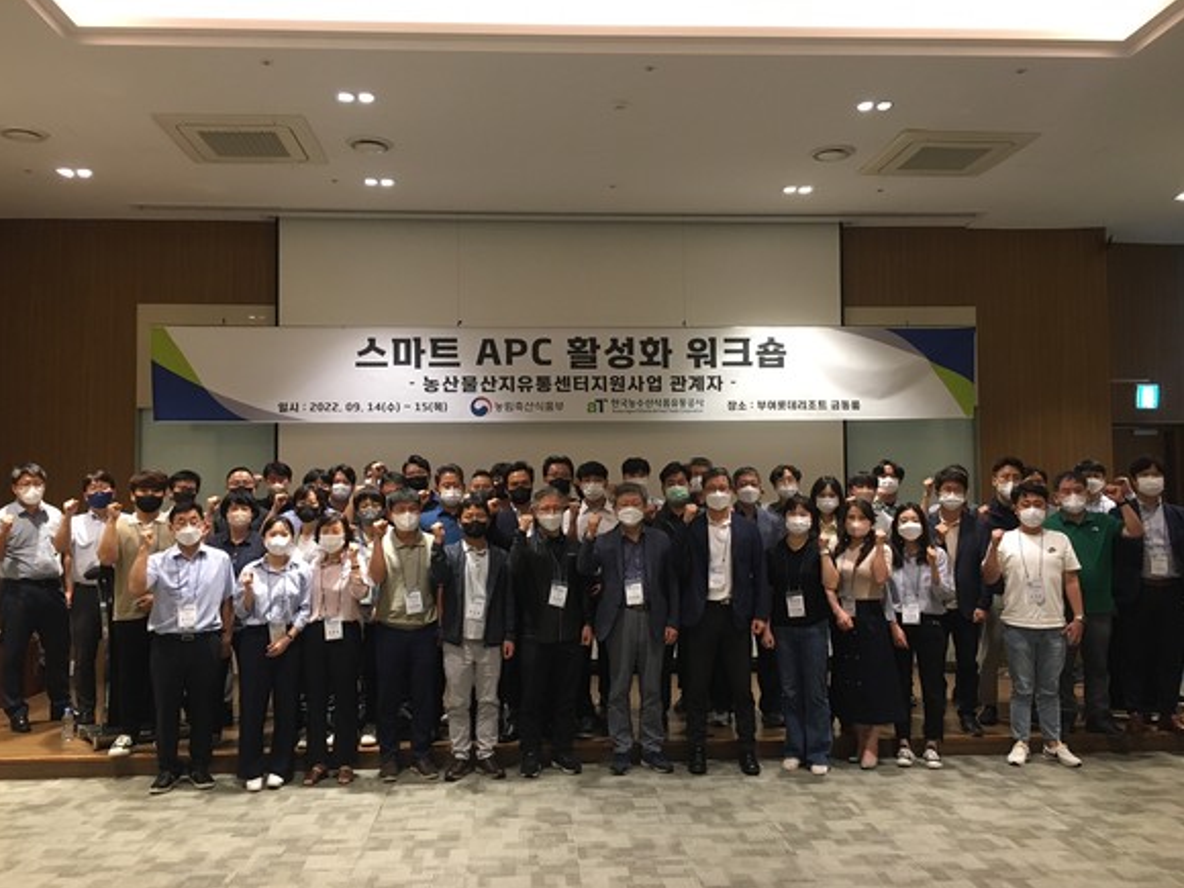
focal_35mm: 30
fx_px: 1026
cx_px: 576
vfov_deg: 46.8
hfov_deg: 60.0
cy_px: 449
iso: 160
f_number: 2.2
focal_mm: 4.15
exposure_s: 1/30
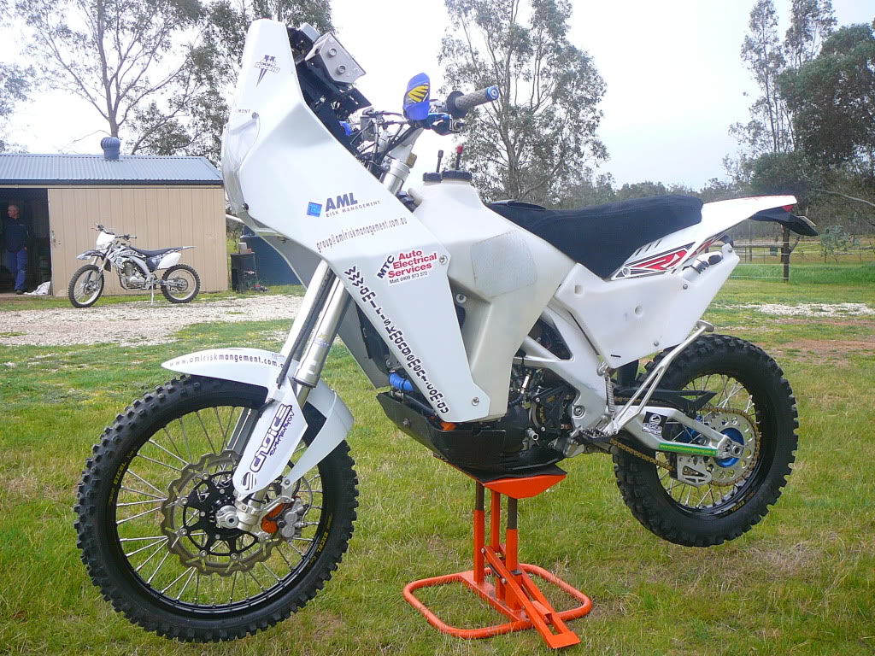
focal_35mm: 35
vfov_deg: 40.7
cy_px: 328
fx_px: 885
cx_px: 438
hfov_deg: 52.6
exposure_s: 1/200
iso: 80
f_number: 2.8
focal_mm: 5.2
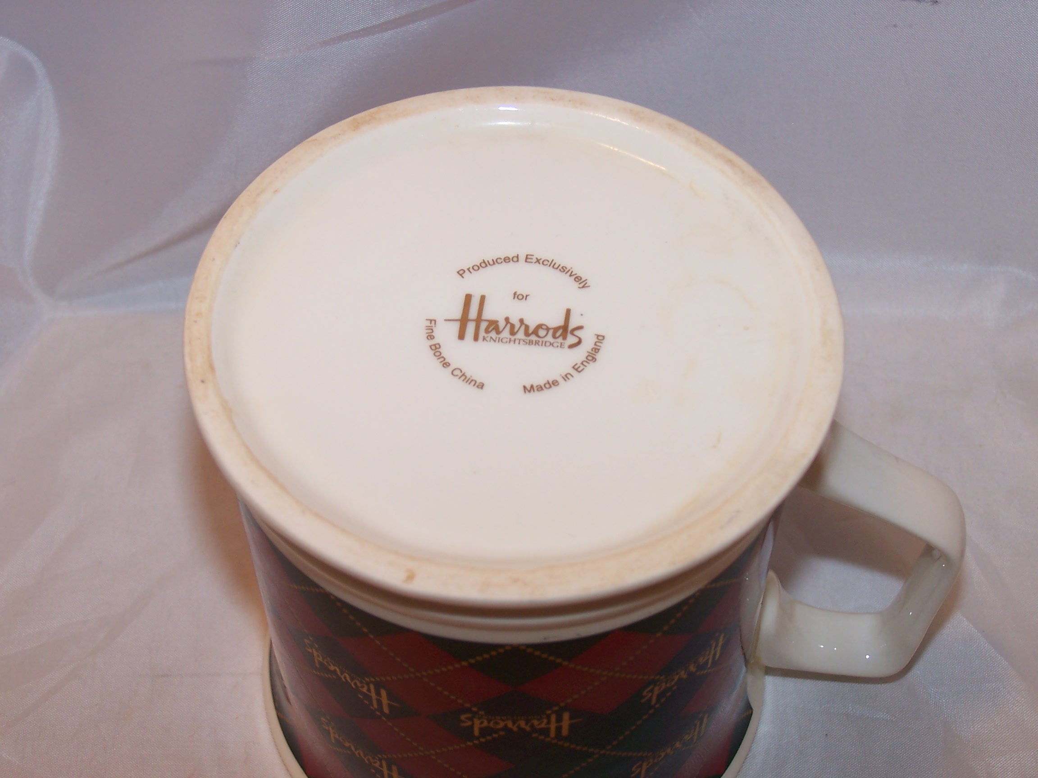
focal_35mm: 67
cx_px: 519
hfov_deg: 29.0
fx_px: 2009
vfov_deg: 21.9
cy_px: 389
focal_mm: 11.1
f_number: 3.2
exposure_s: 1/60
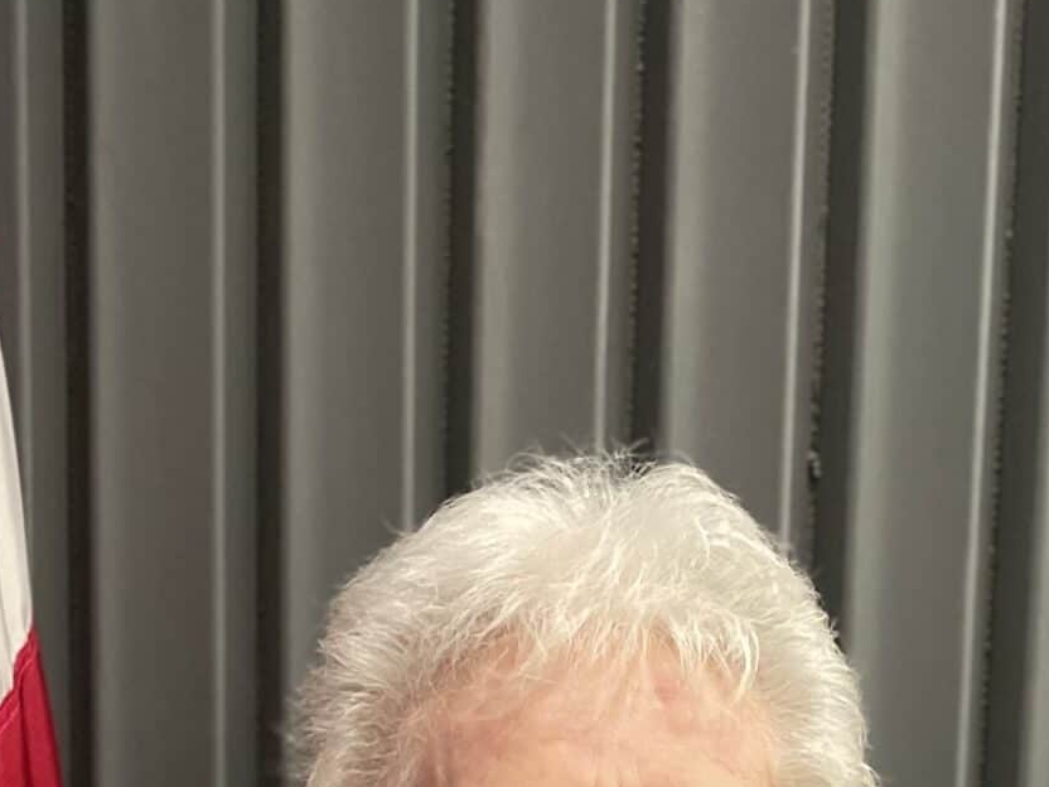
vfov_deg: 16.8
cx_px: 629
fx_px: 2424
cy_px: 1154
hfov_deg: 24.4
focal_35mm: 80
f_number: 1.6
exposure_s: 1/40
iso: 500
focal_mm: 4.2
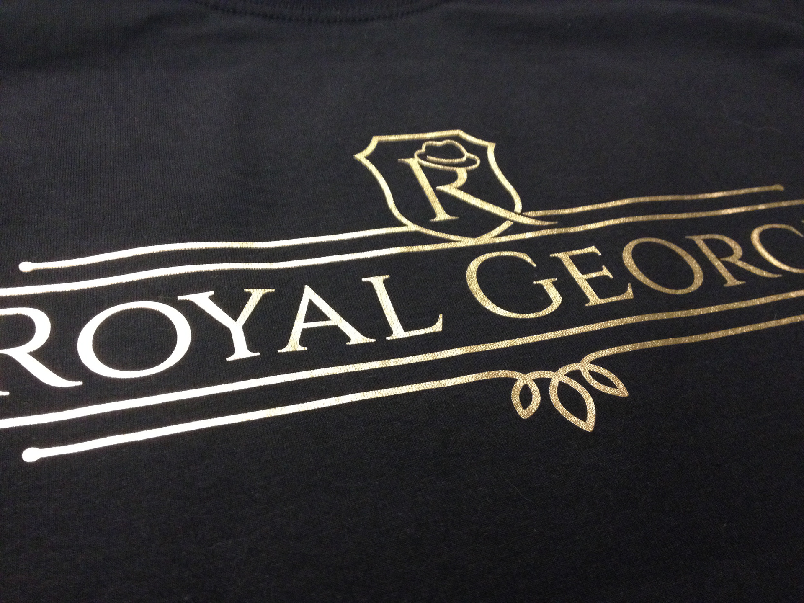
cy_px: 302
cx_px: 402
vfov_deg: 40.7
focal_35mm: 35
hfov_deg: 52.6
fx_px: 813
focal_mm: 4.28
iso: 400
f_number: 2.4
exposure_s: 1/17
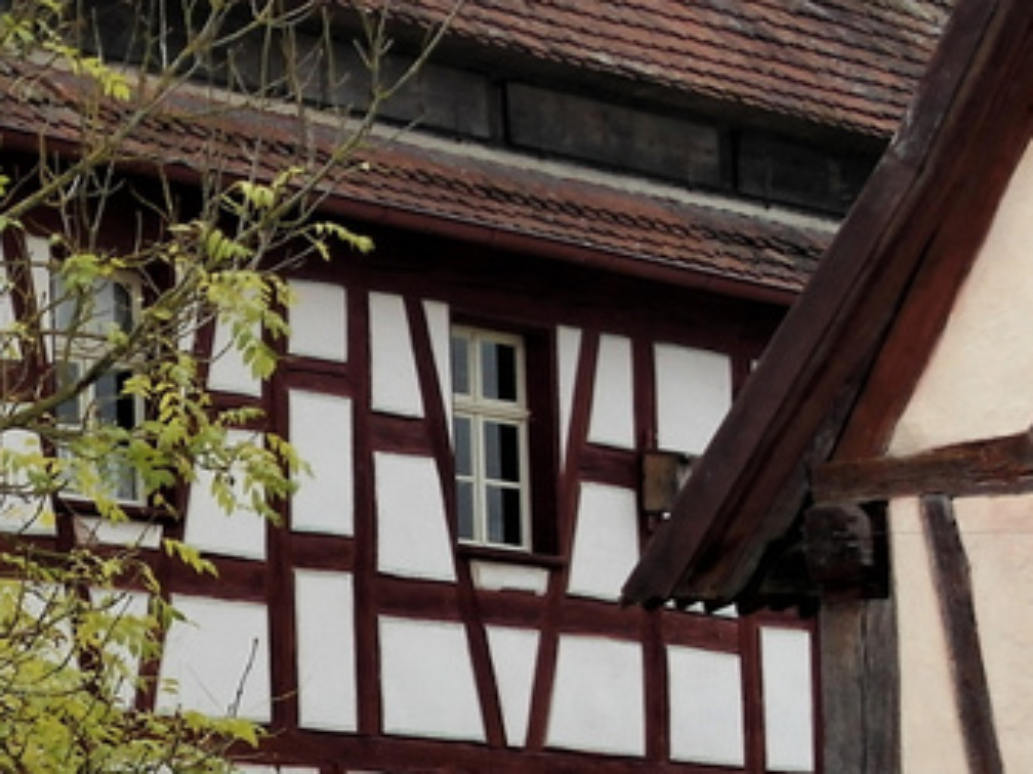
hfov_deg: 8.0
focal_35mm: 246
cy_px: 421
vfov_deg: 6.0
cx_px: -114
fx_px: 7341
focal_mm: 35
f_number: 5
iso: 100
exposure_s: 1/125
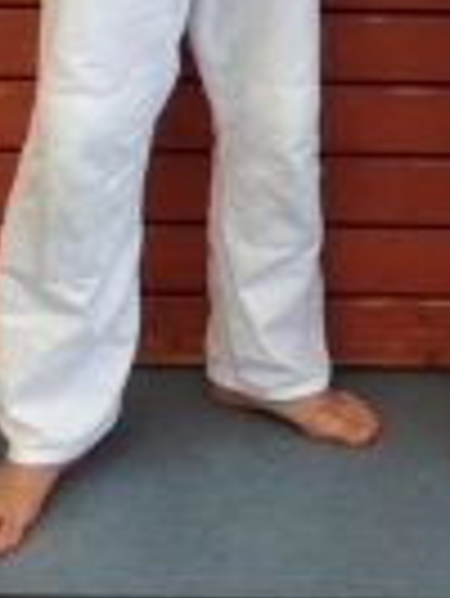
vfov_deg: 15.6
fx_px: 2042
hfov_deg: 12.2
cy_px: -236
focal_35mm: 118
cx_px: 572
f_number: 2.4
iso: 50
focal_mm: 4.12
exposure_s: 1/120
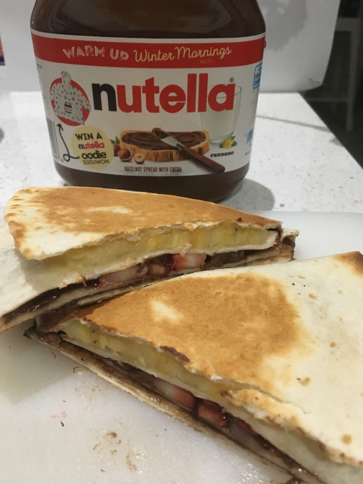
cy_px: 242
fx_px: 405
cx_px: 182
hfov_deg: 48.2
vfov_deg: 61.7
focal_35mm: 29
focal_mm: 4.15
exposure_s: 1/17
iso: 200
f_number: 2.2
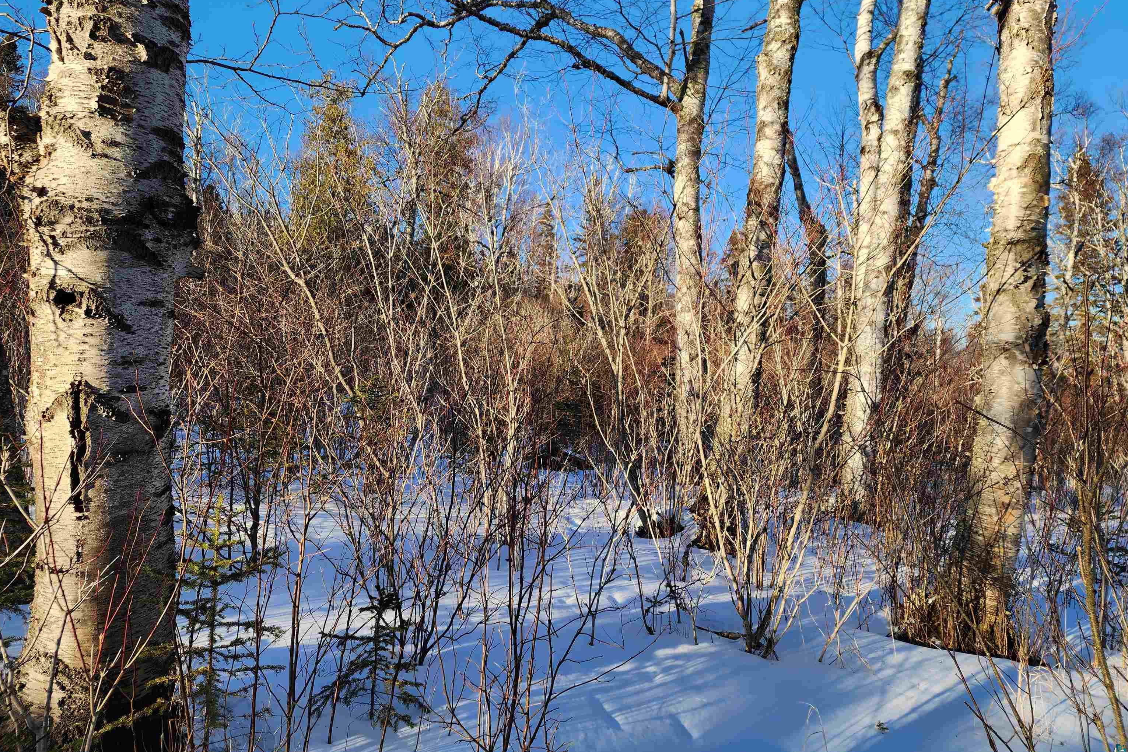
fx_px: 752
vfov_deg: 53.0
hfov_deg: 73.7
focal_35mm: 24
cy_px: 338
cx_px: 563
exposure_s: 1/364
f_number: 1.8
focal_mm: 6.4
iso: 12
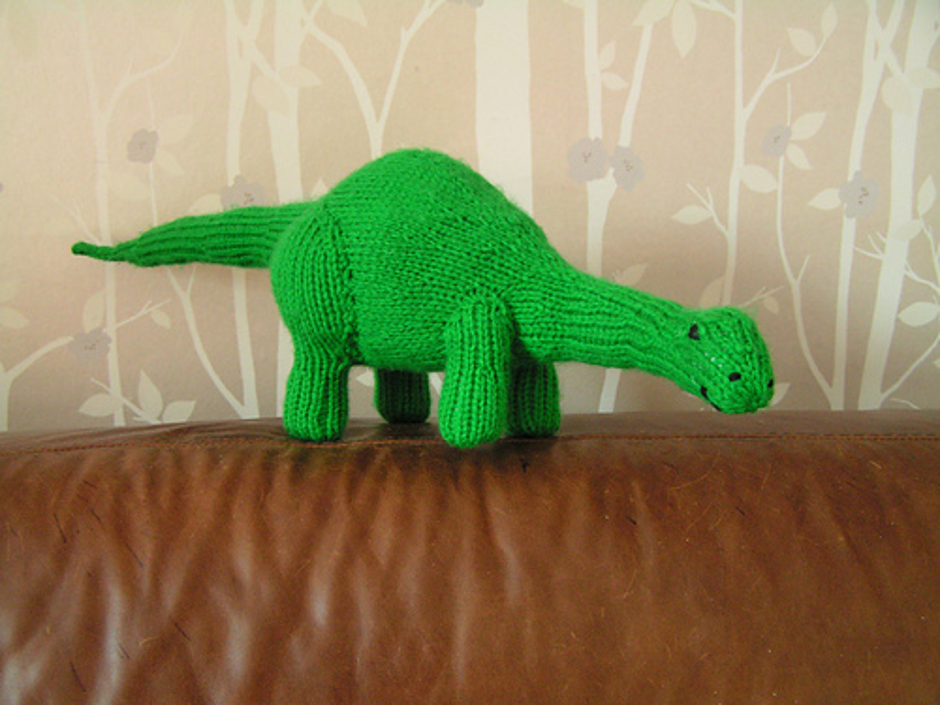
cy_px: 352
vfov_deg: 37.7
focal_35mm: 38
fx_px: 1032
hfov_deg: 49.0
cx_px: 470
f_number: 2.8
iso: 200
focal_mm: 6.3
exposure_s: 1/40
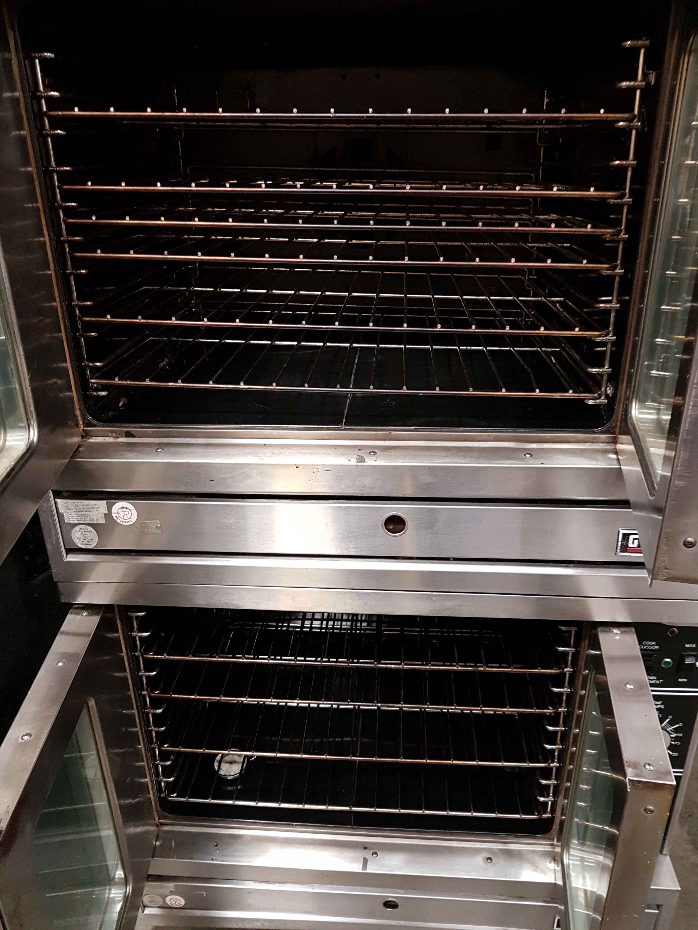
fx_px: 699
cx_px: 349
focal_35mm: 26
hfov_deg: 53.1
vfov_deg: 67.3
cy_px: 465
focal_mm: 4.2
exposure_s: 1/24
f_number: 1.7
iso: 250
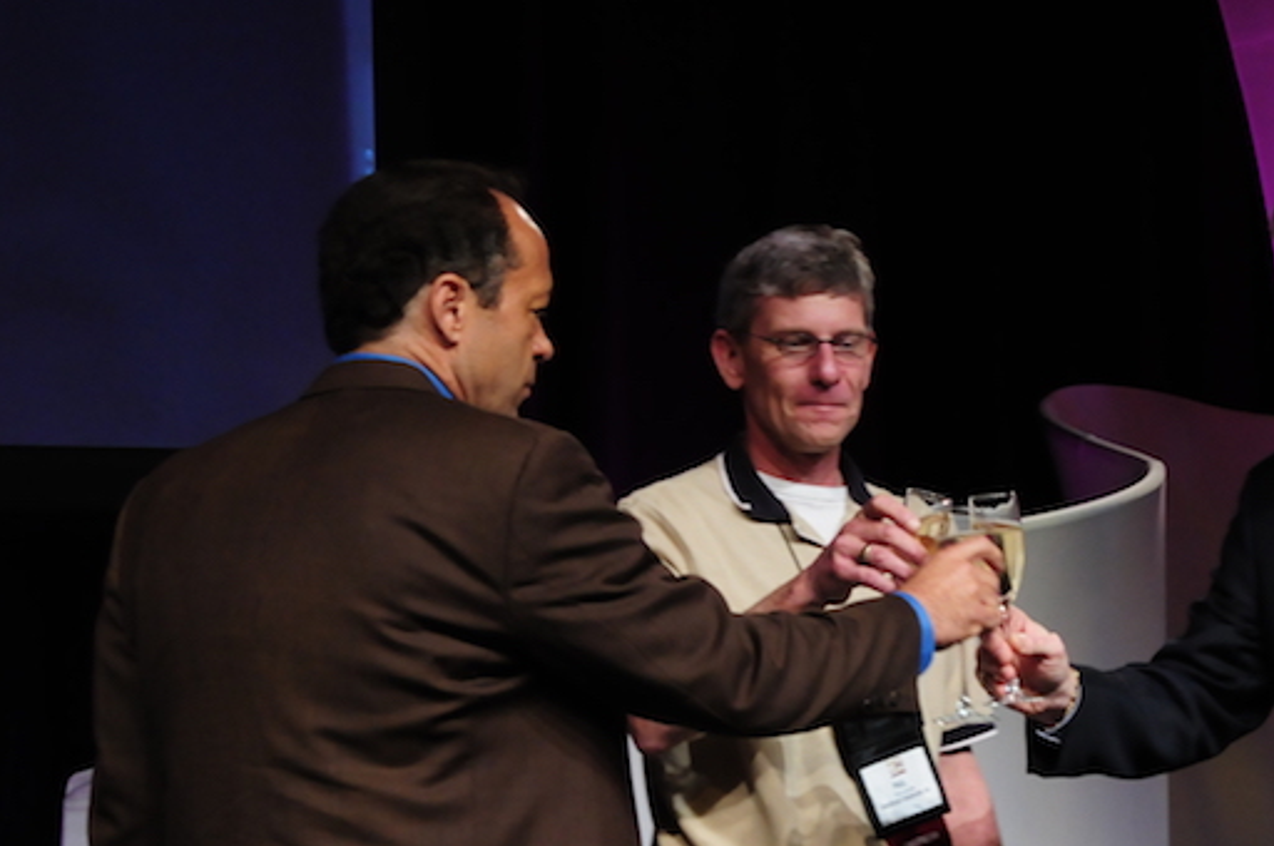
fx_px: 3605
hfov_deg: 19.9
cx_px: 960
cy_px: 600
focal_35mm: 102
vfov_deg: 13.4
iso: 1000
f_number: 4.5
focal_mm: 34
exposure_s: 1/50
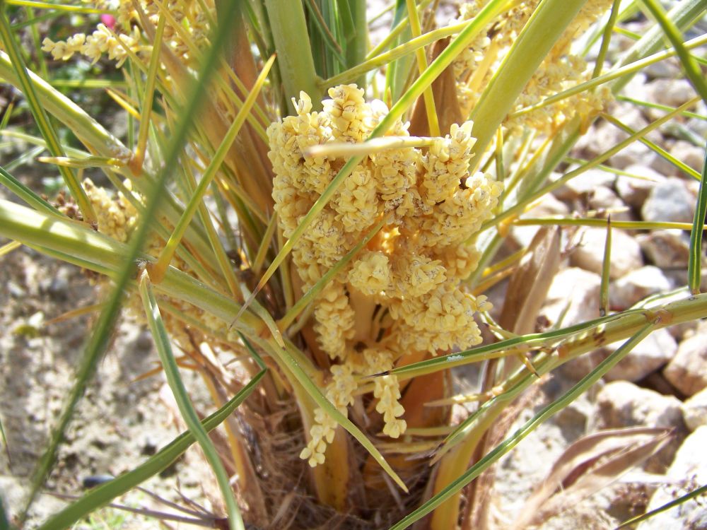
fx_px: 735
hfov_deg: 51.4
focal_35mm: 36
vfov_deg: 39.7
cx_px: 354
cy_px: 265
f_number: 2.8
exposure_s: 1/200
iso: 64
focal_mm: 5.85
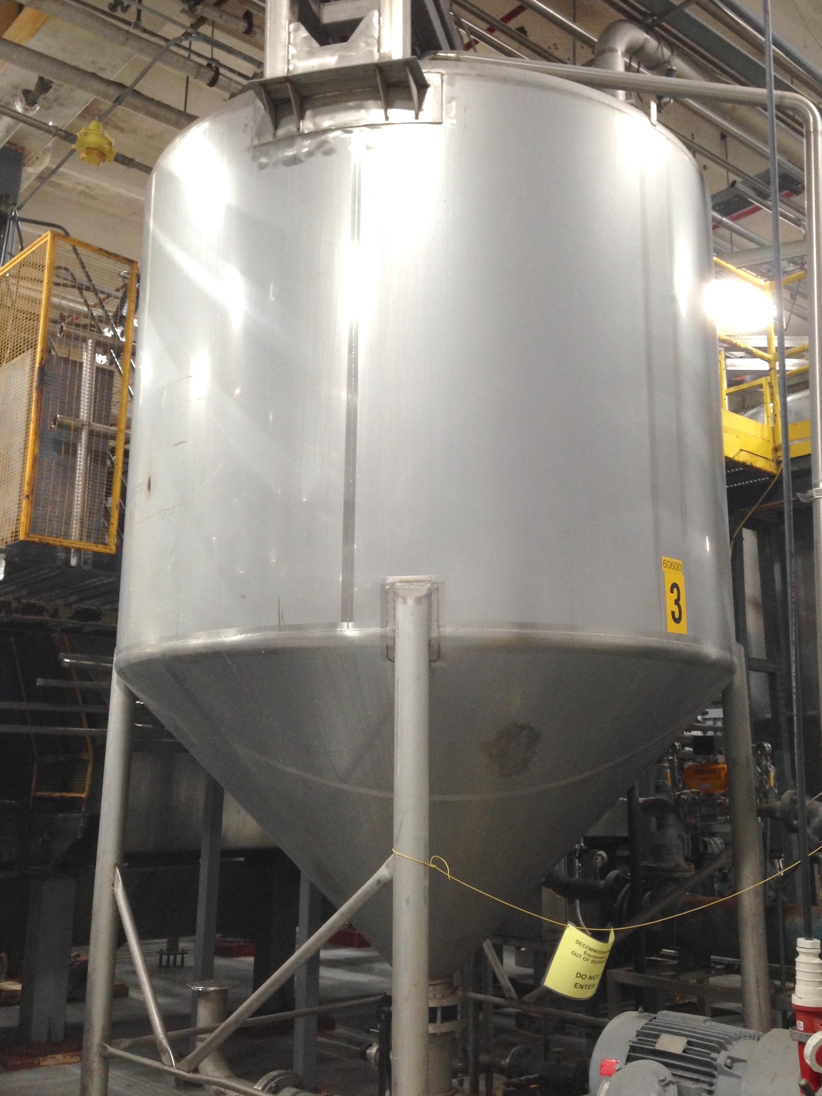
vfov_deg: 50.1
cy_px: 506
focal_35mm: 37
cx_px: 452
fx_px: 1172
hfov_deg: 38.6
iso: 100
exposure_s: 1/20
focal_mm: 4.12
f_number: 2.4
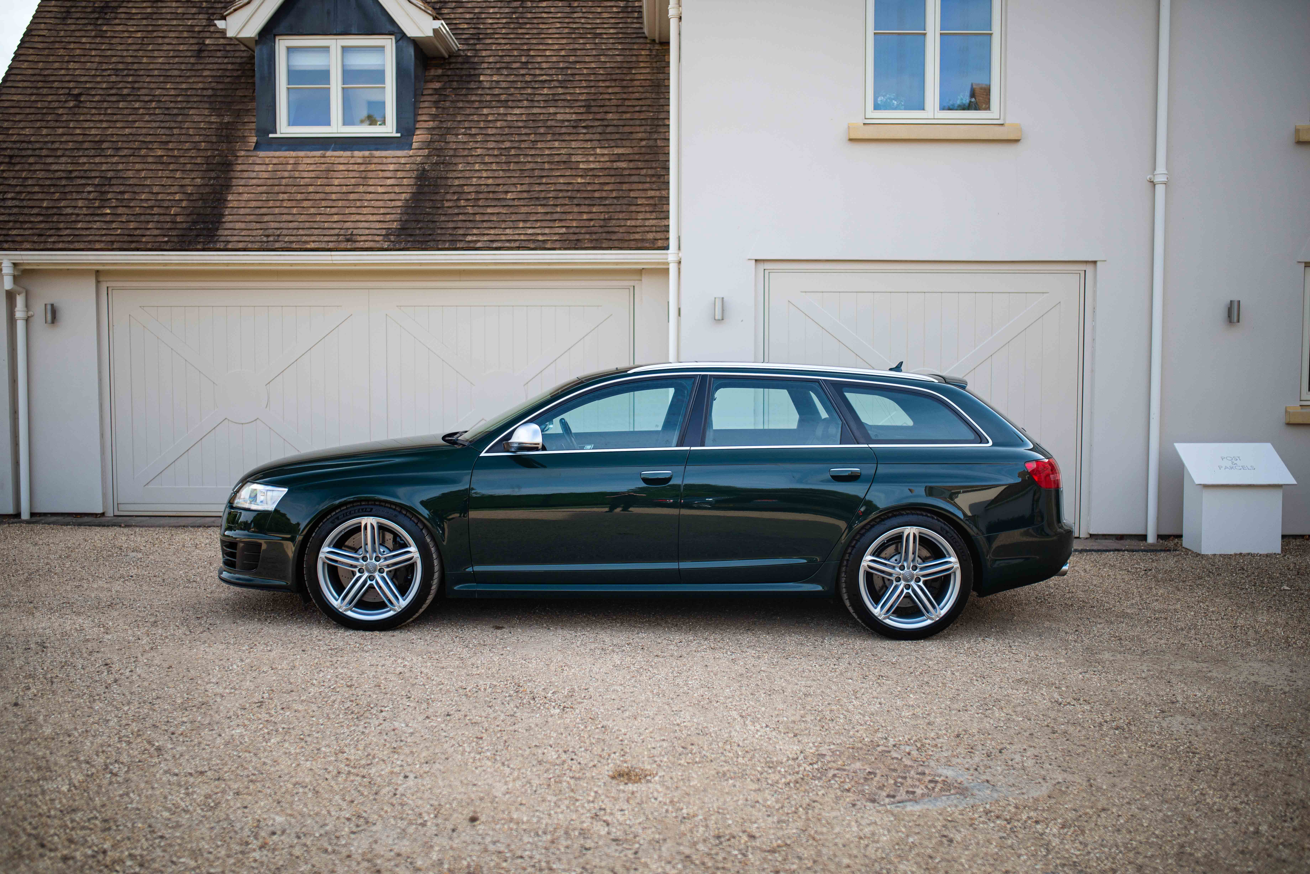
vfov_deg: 37.9
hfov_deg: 54.4
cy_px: 437
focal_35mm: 35
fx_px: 1274
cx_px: 655
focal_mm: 35
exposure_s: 1/800
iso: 64
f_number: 1.4
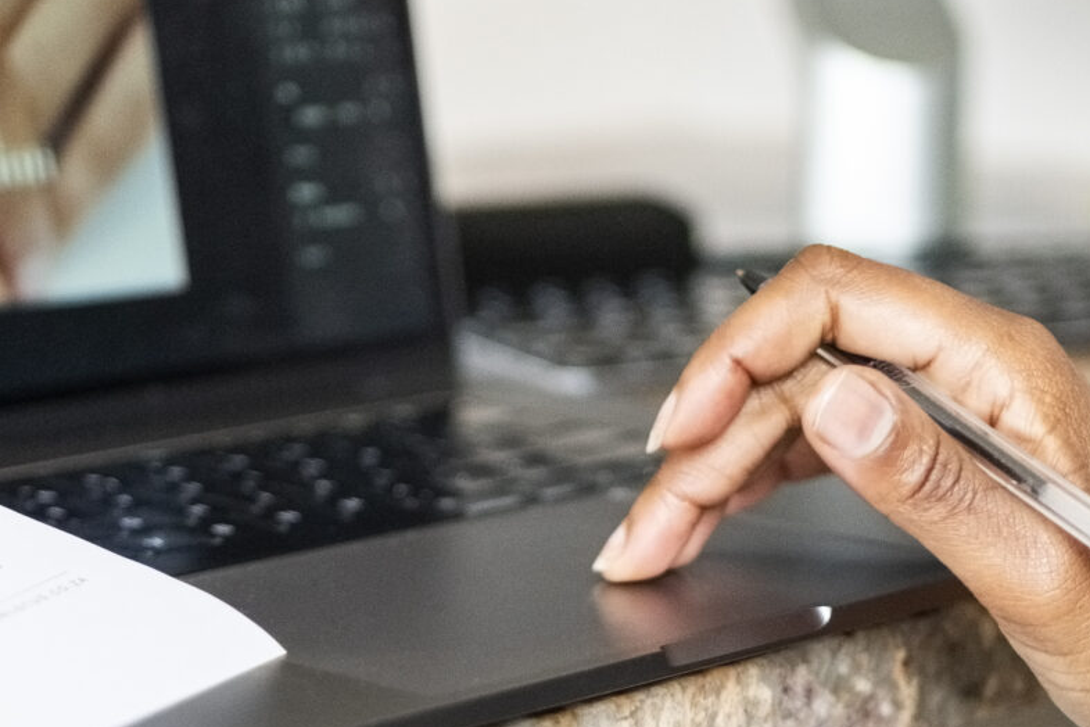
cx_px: 566
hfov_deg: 17.9
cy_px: 721
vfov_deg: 11.9
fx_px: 3451
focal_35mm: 114
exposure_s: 1/400
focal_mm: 35
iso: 1000
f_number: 1.8
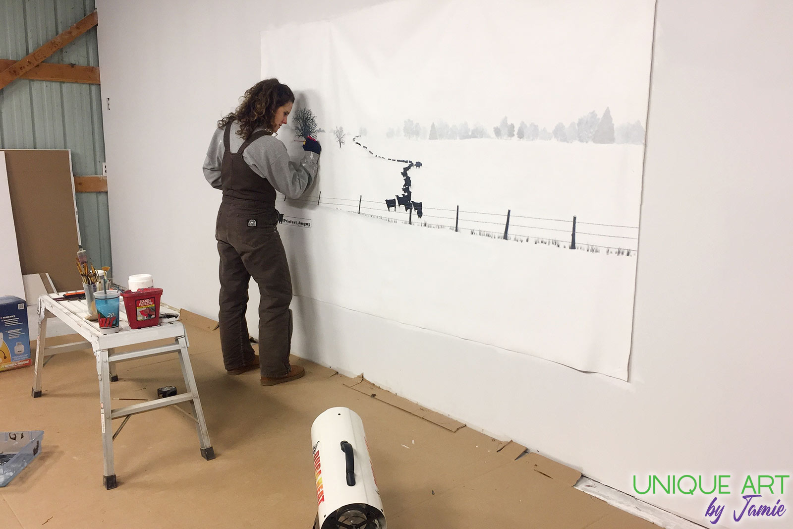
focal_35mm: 34
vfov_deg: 38.4
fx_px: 760
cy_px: 264
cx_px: 396
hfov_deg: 55.1
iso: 160
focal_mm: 23
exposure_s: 1/125
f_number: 5.6
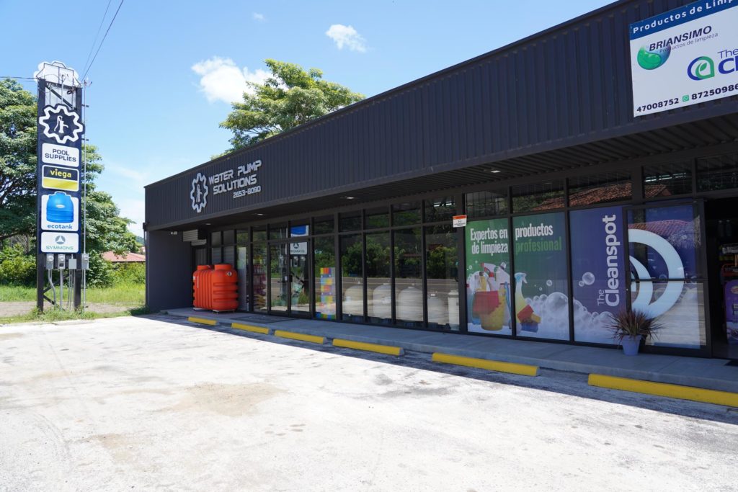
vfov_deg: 53.1
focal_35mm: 24
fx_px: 492
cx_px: 369
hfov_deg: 73.7
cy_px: 246
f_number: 6.3
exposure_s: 1/160
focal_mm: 24
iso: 100
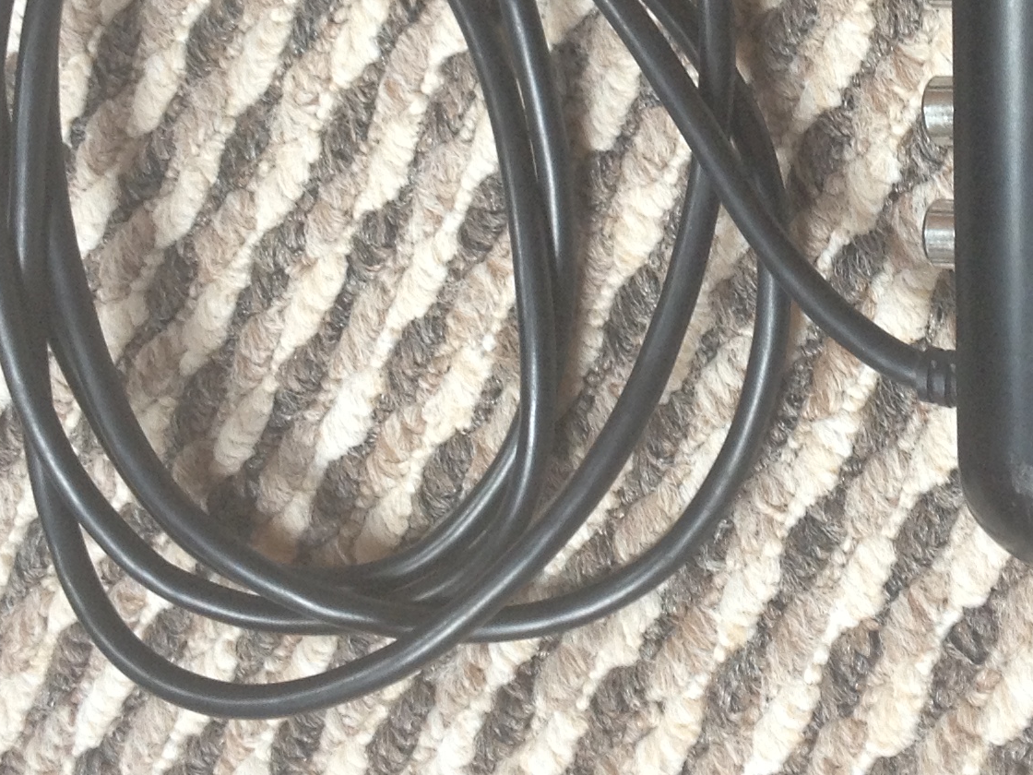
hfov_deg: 19.1
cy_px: 50
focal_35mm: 102
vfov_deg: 14.3
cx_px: 824
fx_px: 3044
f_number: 2.4
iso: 80
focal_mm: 4.28
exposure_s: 1/20
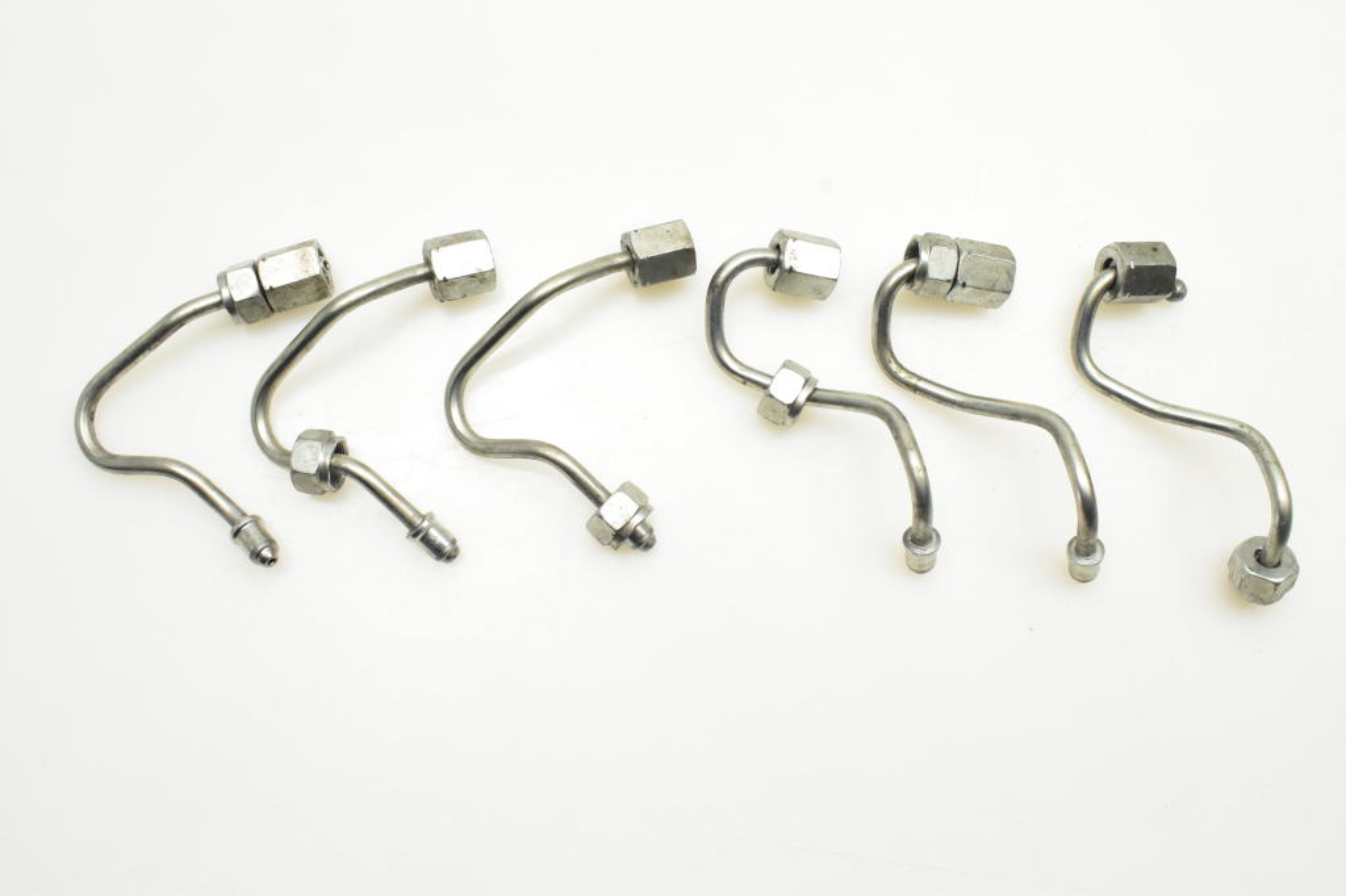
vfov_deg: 36.8
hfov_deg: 53.1
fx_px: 1345
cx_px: 673
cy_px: 448
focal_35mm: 36
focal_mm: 24
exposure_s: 1/500
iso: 6400
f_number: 11
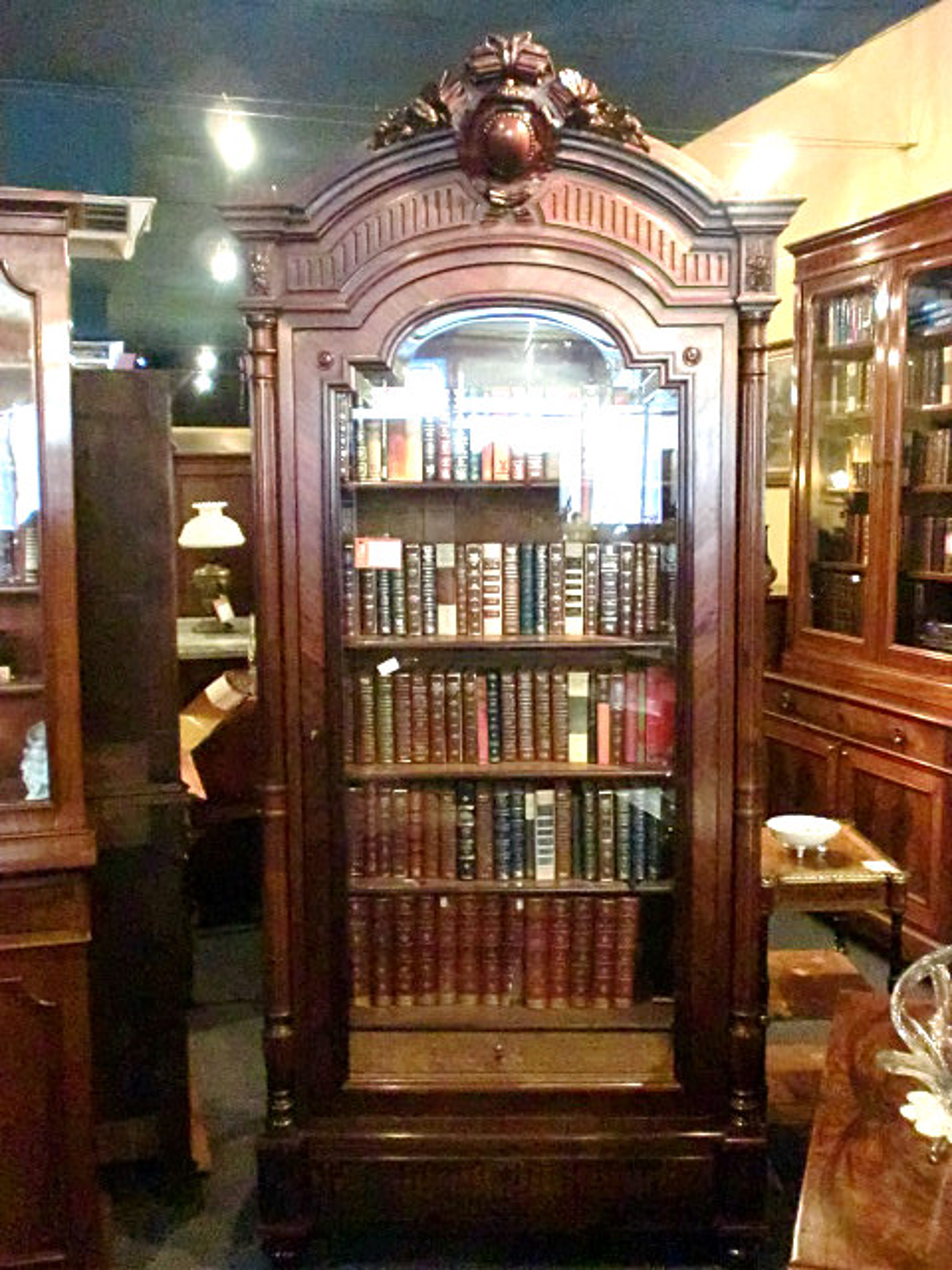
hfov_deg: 40.7
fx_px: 1283
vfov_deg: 52.6
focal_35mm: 35
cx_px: 476
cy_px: 635
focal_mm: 6.3
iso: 1600
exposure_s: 1/50
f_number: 3.1
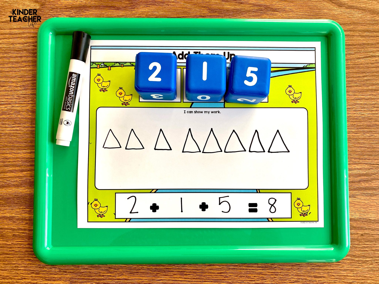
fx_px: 285
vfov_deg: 53.1
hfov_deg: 67.3
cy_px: 142
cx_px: 190
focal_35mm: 26
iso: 80
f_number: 1.8
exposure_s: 1/122
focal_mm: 4.25
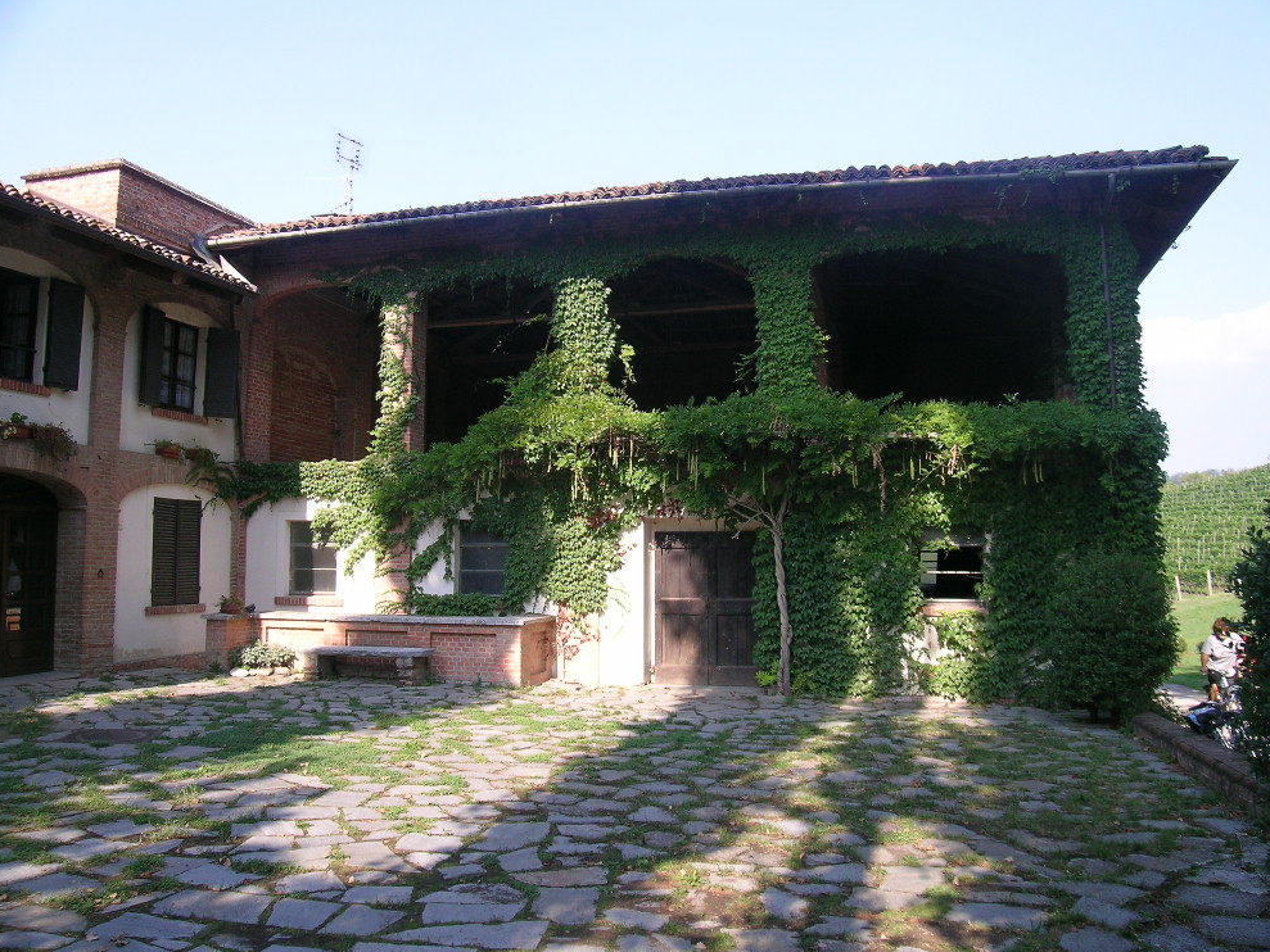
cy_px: 479
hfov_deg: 61.6
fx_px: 1064
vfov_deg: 48.2
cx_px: 652
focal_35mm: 29
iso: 50
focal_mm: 5.8
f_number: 5
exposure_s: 1/143
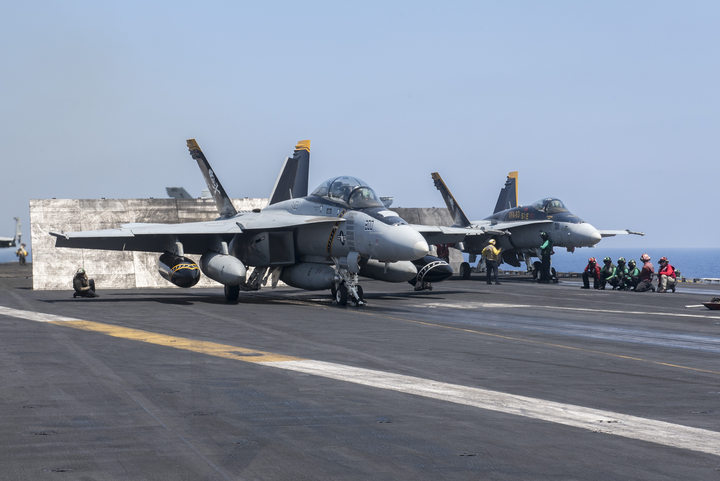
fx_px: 1200
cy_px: 240
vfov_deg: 22.6
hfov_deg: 33.4
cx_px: 360
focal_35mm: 60
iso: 100
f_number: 14
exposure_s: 1/160
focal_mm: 60
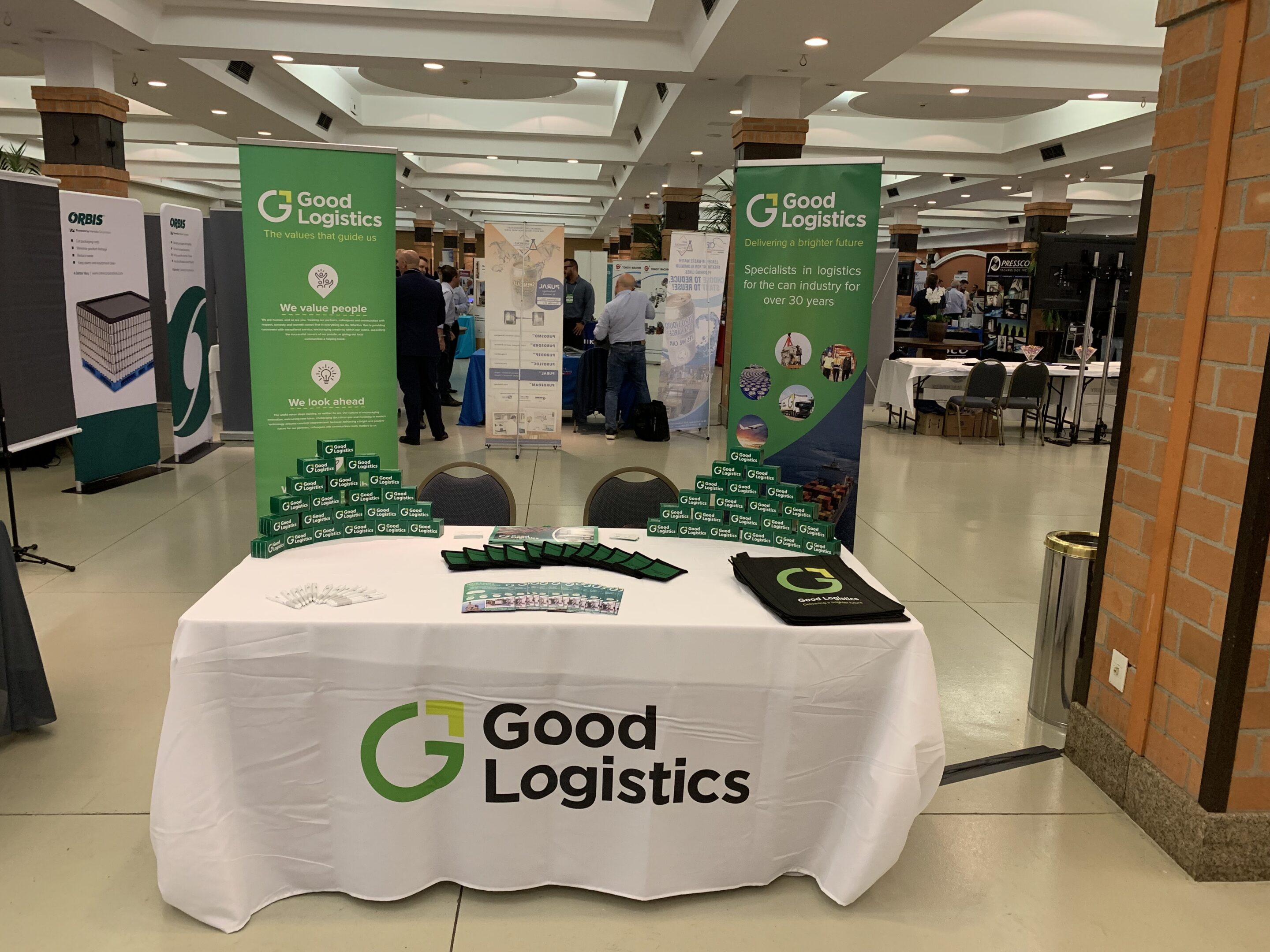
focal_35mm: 26
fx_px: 954
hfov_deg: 67.3
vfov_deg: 53.1
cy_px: 476
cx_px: 635
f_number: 1.8
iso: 160
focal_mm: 4.25
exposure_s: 1/60
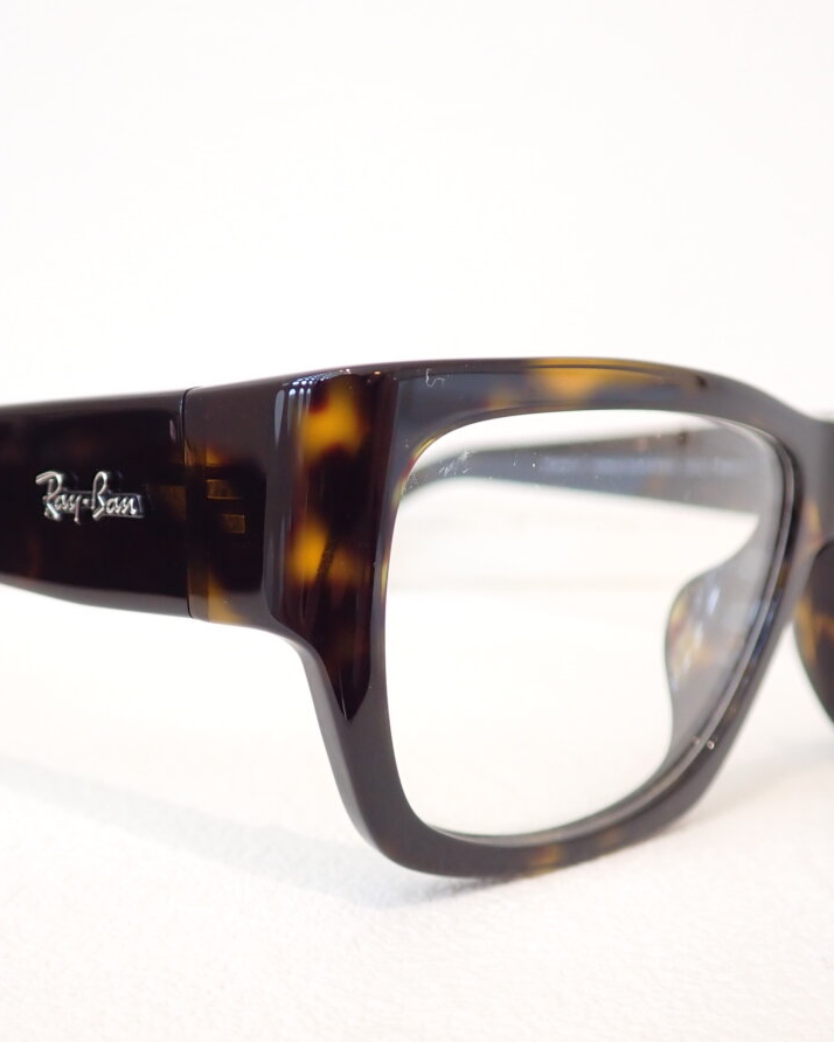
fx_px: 1295
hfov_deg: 35.6
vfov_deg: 43.8
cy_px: 523
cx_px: 353
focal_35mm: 42
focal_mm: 5.79
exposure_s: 1/50
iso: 200
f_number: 2.4
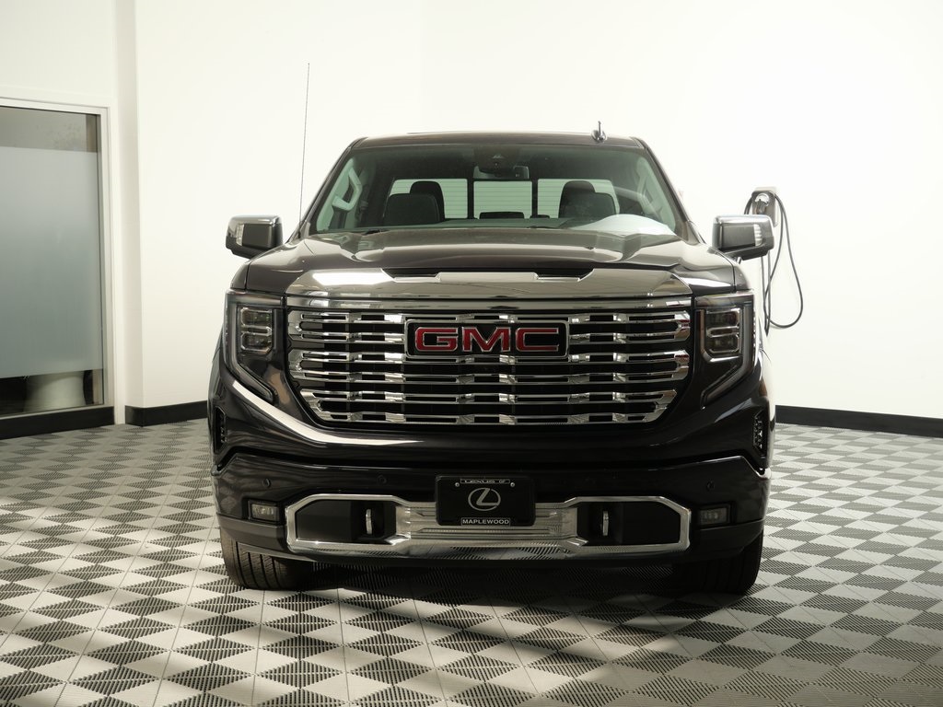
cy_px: 354
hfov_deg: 42.9
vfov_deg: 32.9
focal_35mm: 44
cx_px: 472
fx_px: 1199
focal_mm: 22
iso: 250
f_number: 4.2
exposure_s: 1/200
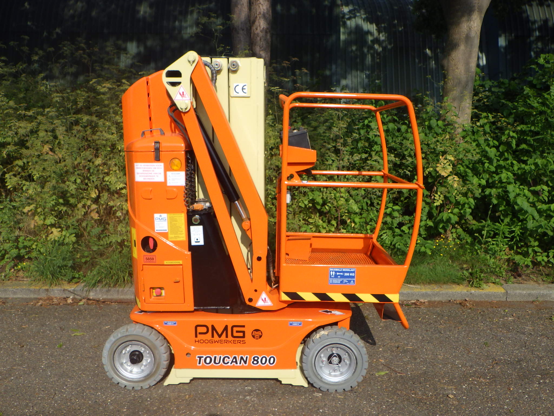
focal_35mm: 28
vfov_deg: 49.7
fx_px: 448
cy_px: 208
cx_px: 277
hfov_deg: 63.4
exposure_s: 1/1000
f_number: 4.2
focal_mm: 5
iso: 125
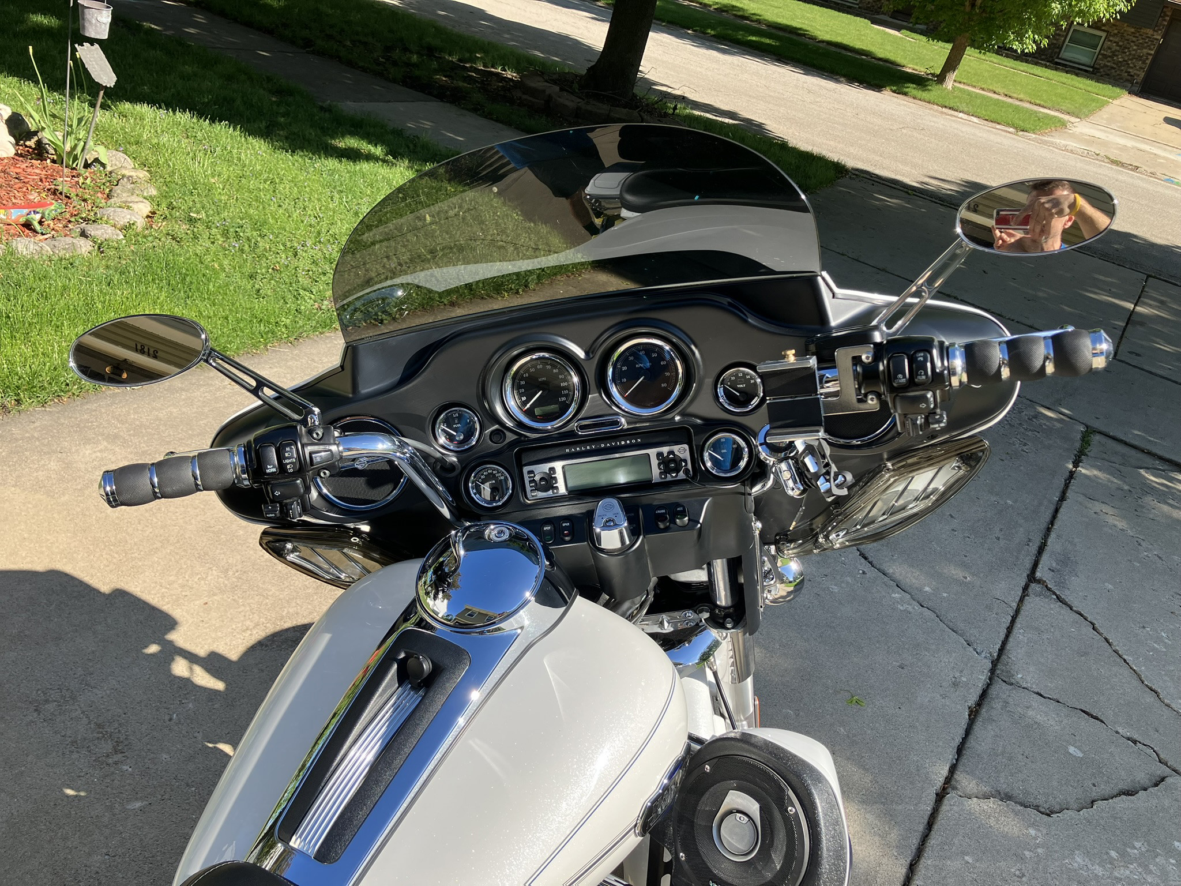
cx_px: 590
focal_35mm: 28
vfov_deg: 49.7
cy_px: 443
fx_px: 955
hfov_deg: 63.4
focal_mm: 3.99
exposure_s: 1/771
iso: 32
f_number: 1.8
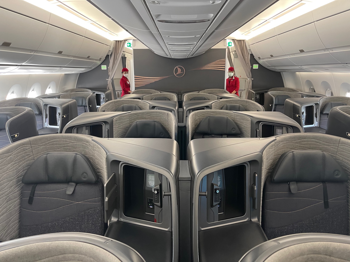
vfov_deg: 53.1
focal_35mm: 26
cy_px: 131
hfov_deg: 67.3
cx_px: 175
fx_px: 263
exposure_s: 1/54
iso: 250
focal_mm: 5.1
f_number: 1.6
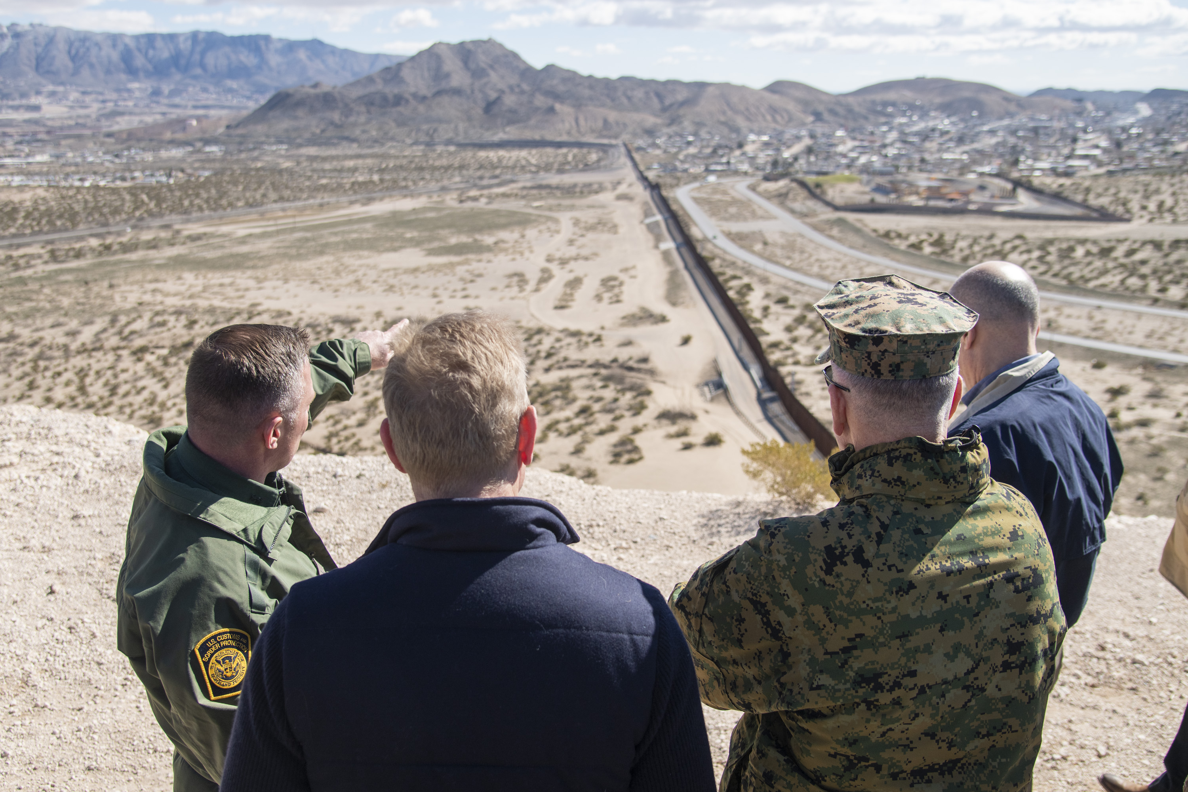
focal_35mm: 28
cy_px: 396
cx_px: 594
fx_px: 924
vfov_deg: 46.4
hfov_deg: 65.5
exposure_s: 1/2000
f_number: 4
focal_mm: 28
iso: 160
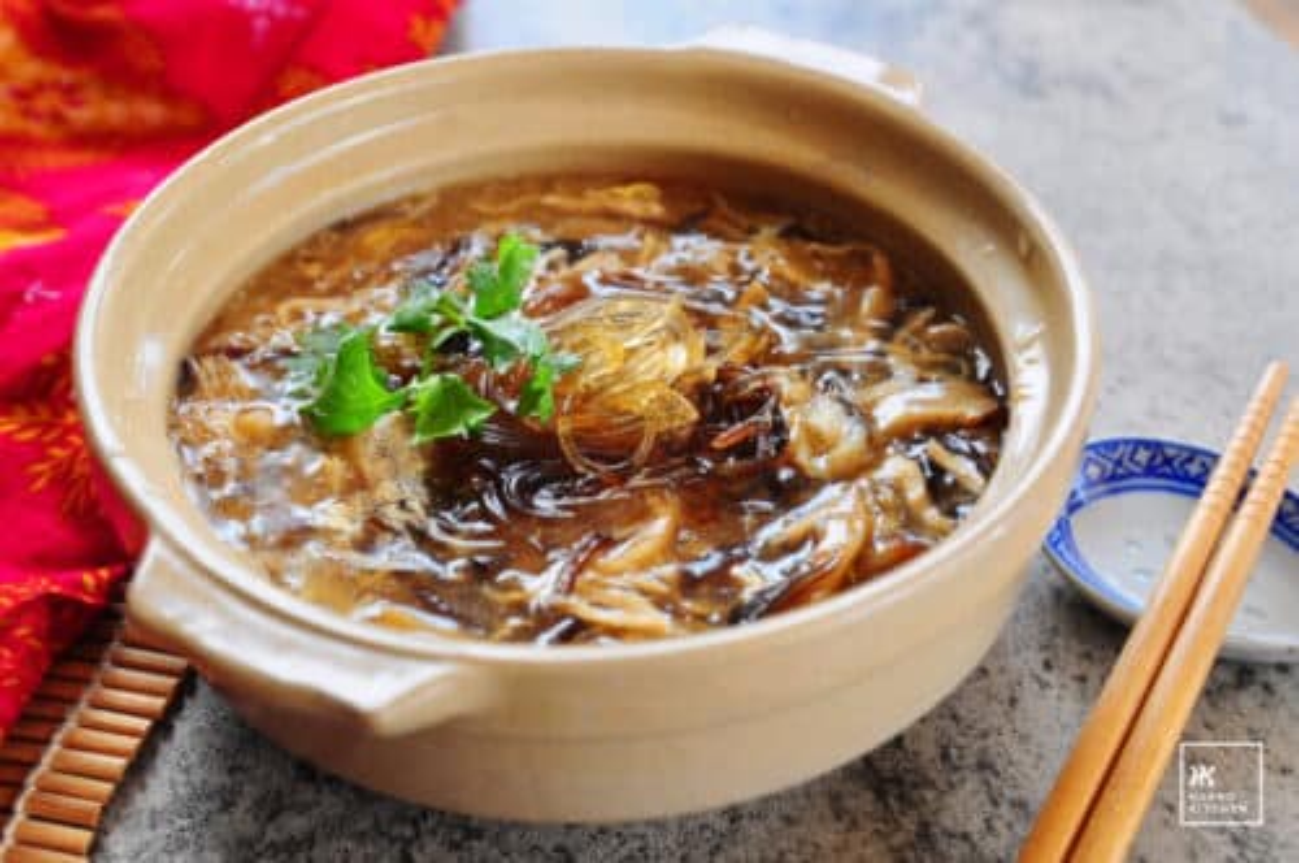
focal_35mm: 57
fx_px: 2054
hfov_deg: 35.1
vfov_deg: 23.7
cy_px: 432
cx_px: 650
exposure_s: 1/250
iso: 400
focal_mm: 38
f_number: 4.8
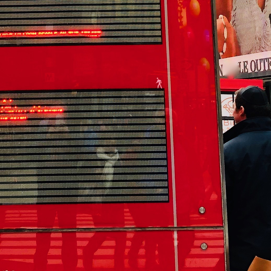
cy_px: -48
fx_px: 850
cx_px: 52
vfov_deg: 17.3
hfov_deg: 17.9
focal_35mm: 96
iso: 20
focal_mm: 3.99
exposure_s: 1/156
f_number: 1.8
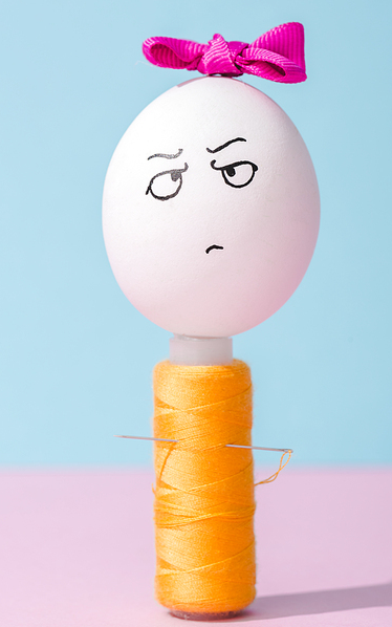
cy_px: 290
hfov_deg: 9.8
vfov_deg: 15.6
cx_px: 231
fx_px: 2289
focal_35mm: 134
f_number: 11
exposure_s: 1/200
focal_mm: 105
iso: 125
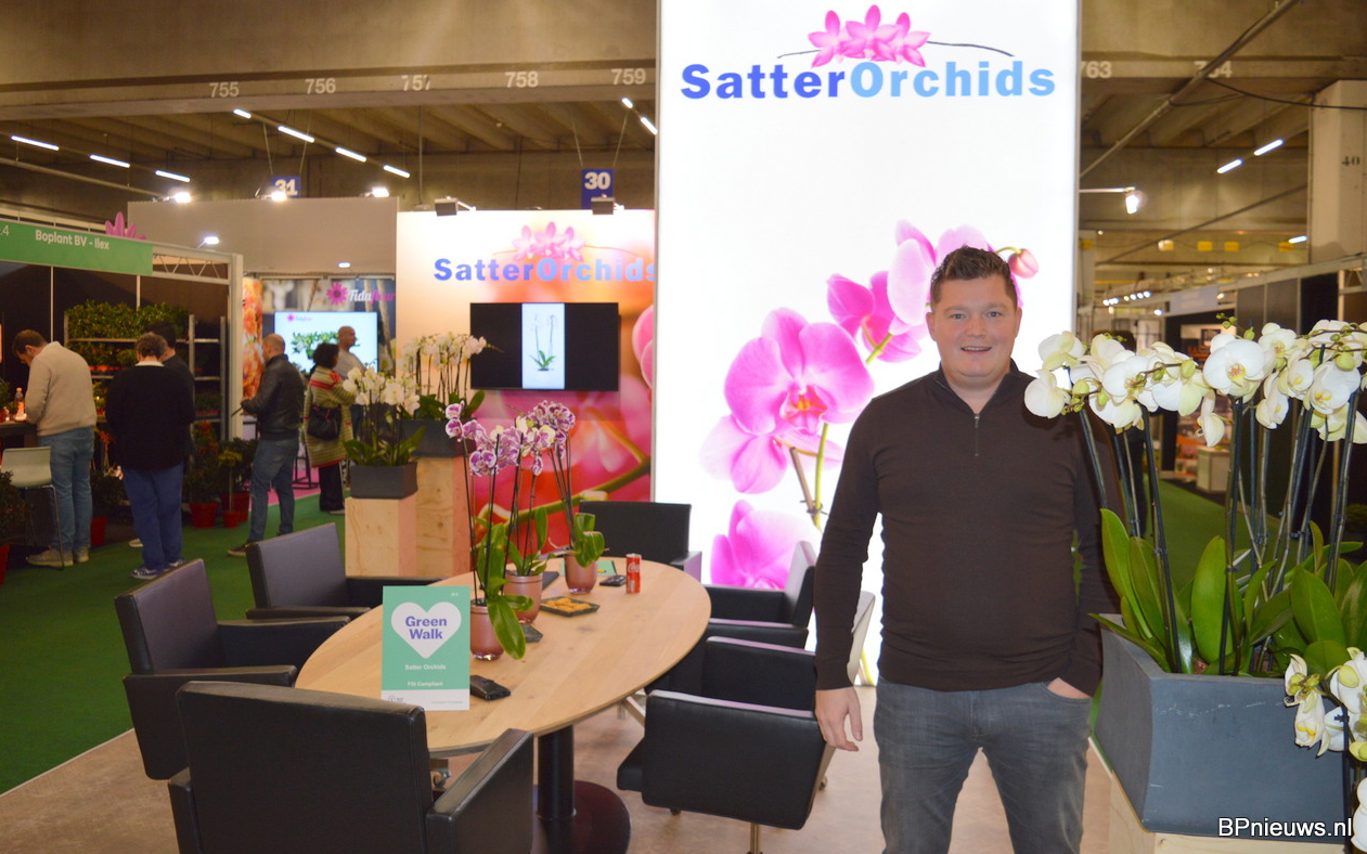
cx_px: 691
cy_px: 407
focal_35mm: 31
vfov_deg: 40.6
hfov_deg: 61.2
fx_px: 1155
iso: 400
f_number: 4
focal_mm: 20
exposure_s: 1/80
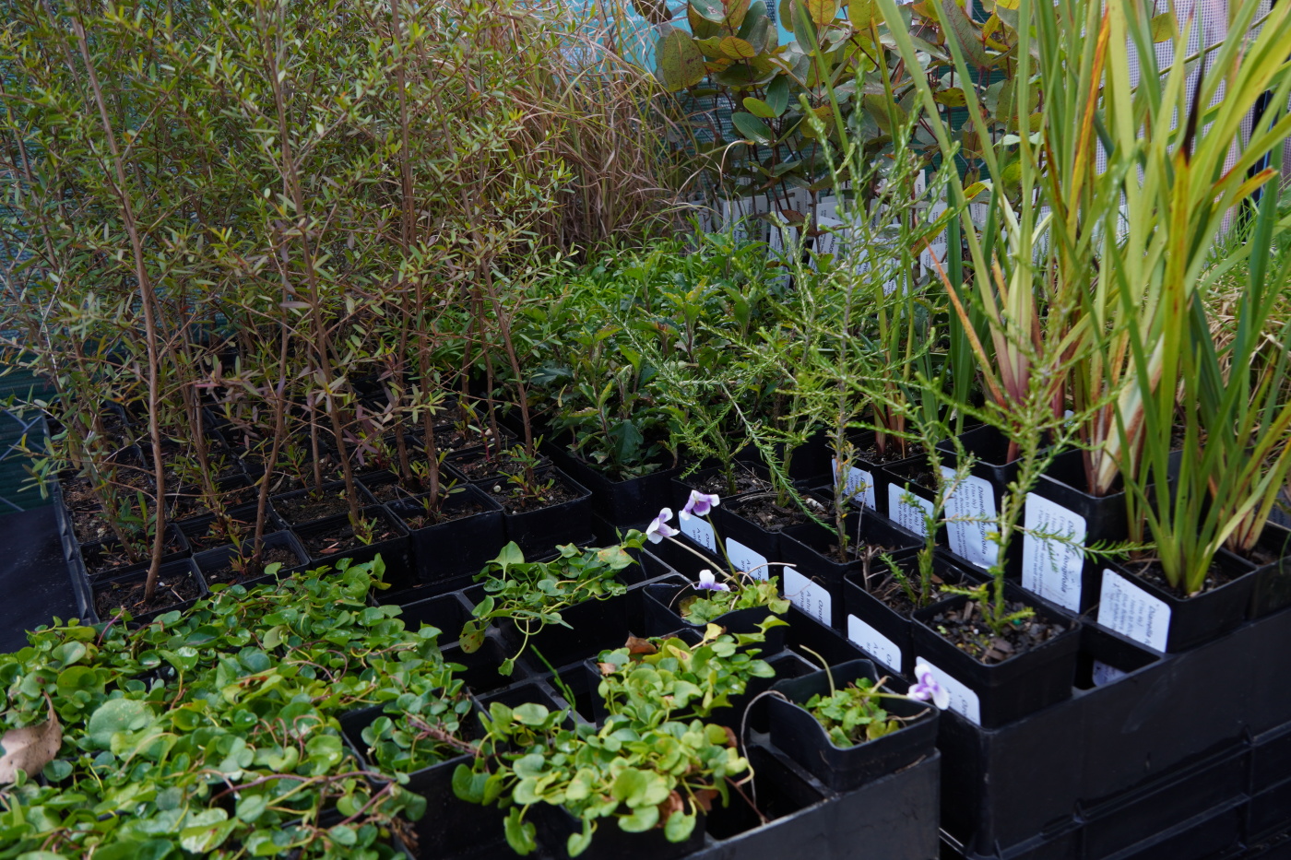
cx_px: 646
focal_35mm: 36
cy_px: 430
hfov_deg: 53.1
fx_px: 1291
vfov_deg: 36.9
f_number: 9
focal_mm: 24
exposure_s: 1/40
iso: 160
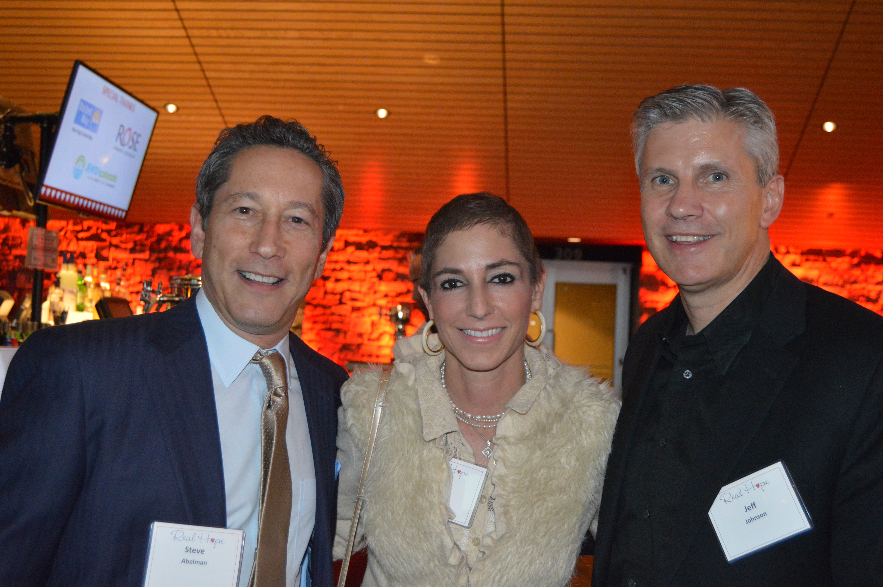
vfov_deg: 31.8
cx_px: 442
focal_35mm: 42
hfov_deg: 46.4
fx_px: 1029
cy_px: 294
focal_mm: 28
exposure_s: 1/60
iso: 3200
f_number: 4
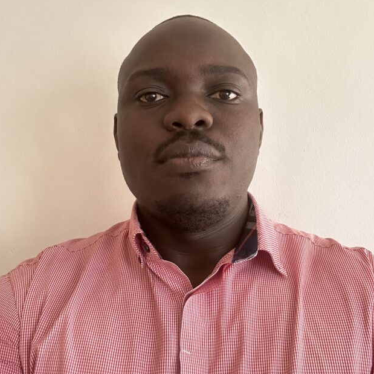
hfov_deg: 46.0
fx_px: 440
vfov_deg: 45.6
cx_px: 187
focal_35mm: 36
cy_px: 140
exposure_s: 1/48
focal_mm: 2.69
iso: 320
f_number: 1.9
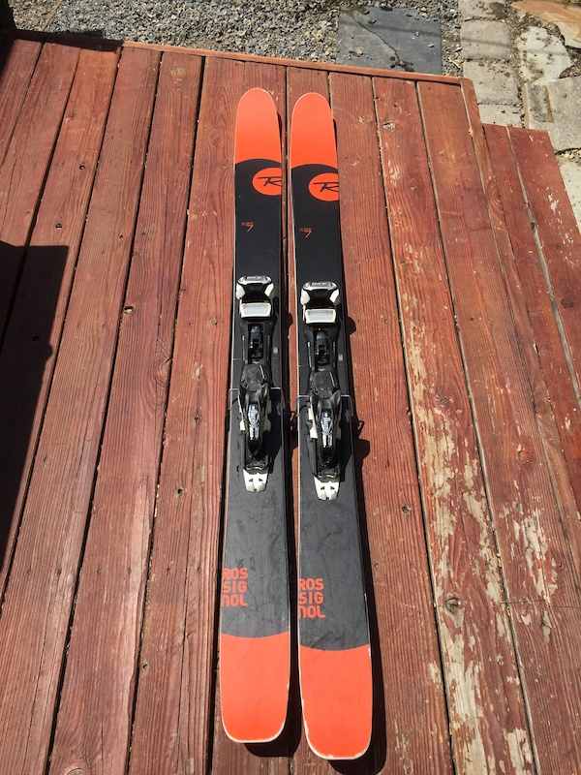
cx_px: 290
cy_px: 388
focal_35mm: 29
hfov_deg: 48.2
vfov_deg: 61.7
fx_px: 649
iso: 32
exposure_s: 1/2326
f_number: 2.2
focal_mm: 4.15
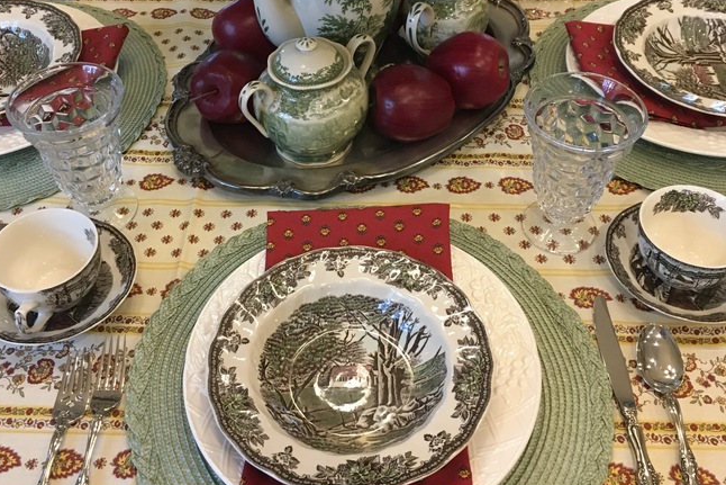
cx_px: 350
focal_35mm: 42
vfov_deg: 31.6
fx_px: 847
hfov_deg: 46.4
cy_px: 156
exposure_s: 1/30
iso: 125
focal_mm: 4.15
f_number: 2.2
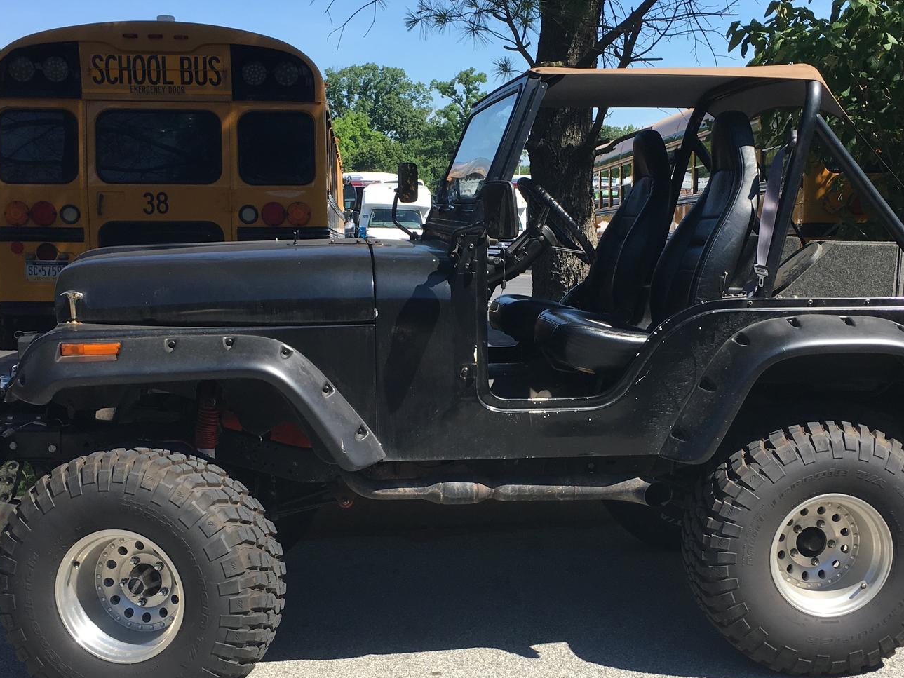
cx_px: 483
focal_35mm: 45
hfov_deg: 42.0
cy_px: 391
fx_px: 1175
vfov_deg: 32.1
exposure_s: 1/769
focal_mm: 4.15
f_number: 2.2
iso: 25
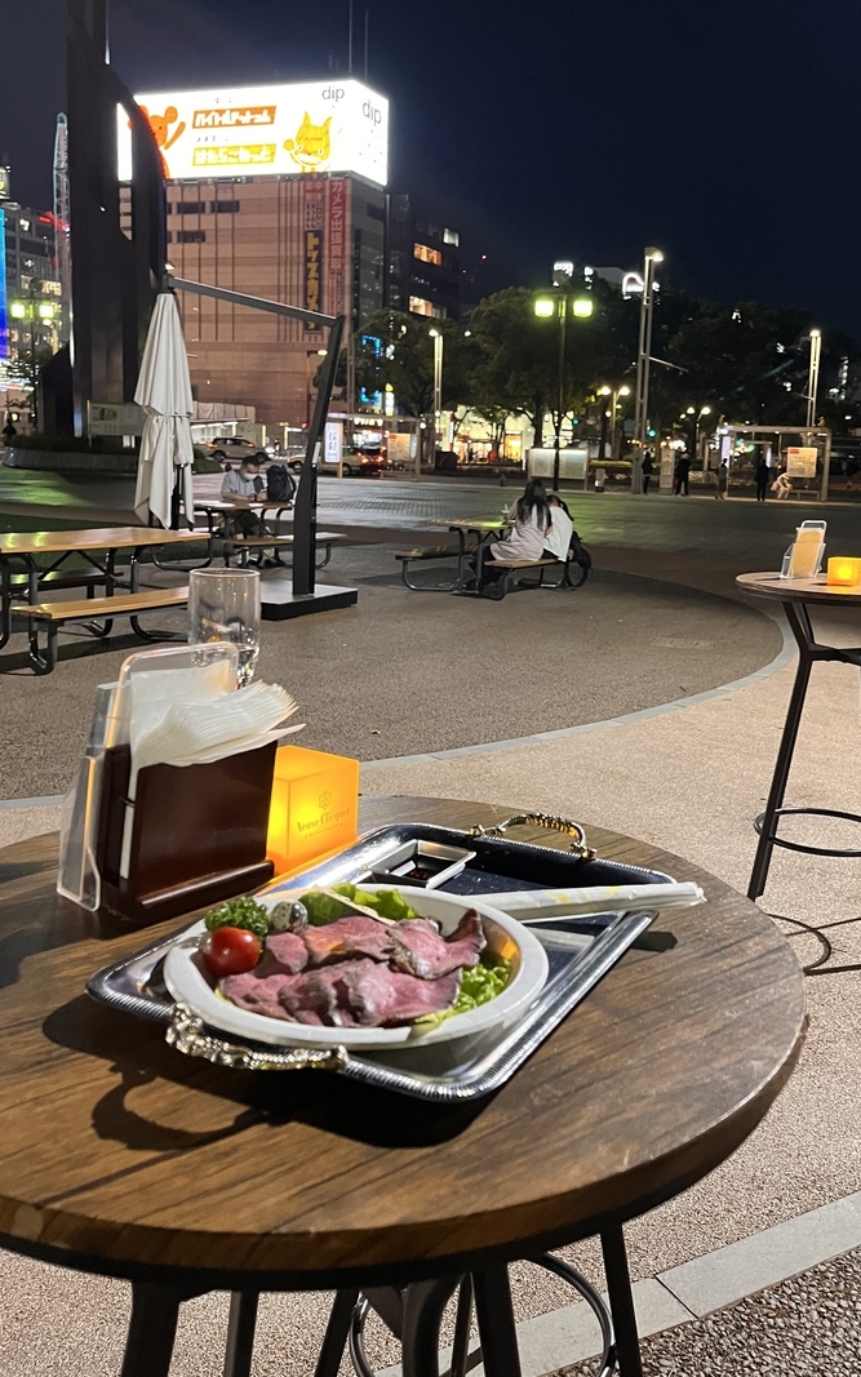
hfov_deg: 40.1
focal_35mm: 31
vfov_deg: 61.1
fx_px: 1164
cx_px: 568
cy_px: 609
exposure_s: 1/40
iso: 400
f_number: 1.6
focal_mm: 5.1
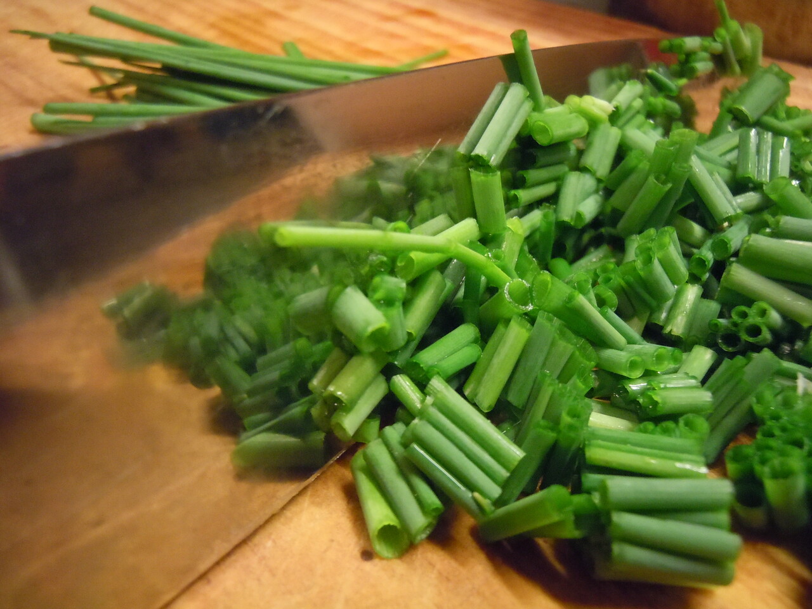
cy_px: 304
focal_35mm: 33
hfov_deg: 55.4
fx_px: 774
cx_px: 406
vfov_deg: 42.9
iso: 800
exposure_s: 1/6
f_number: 4
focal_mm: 5.9
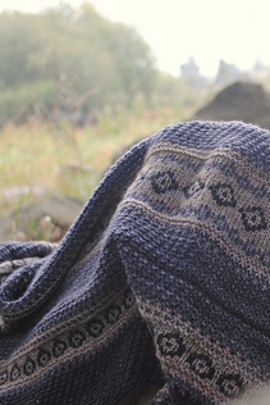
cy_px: 198
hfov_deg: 17.8
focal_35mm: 76
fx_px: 854
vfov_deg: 26.6
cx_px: 224
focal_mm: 32
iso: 200
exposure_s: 1/40
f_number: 4.8
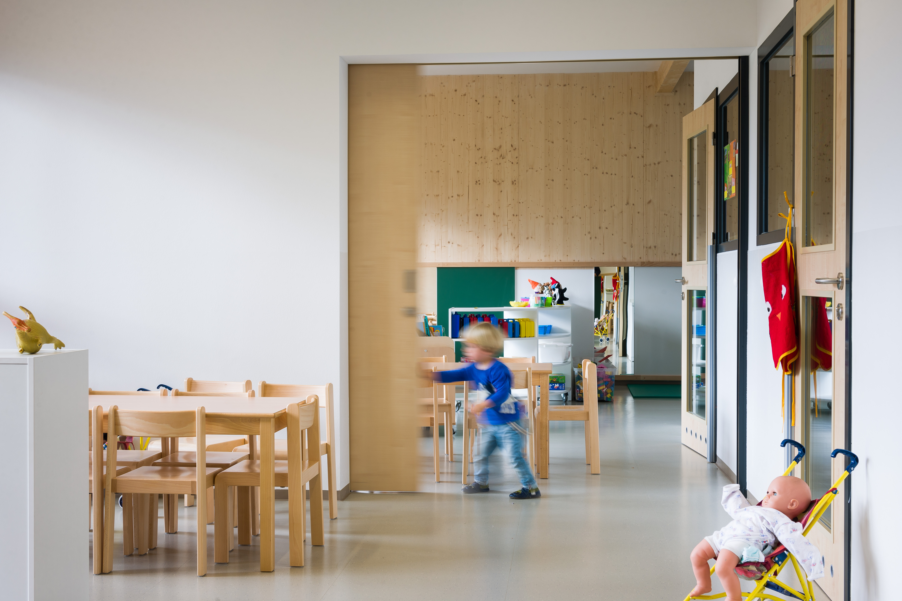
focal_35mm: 50
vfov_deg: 27.0
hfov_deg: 39.6
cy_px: 300
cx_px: 451
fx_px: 1253
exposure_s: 1/6
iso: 100
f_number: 11
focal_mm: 50
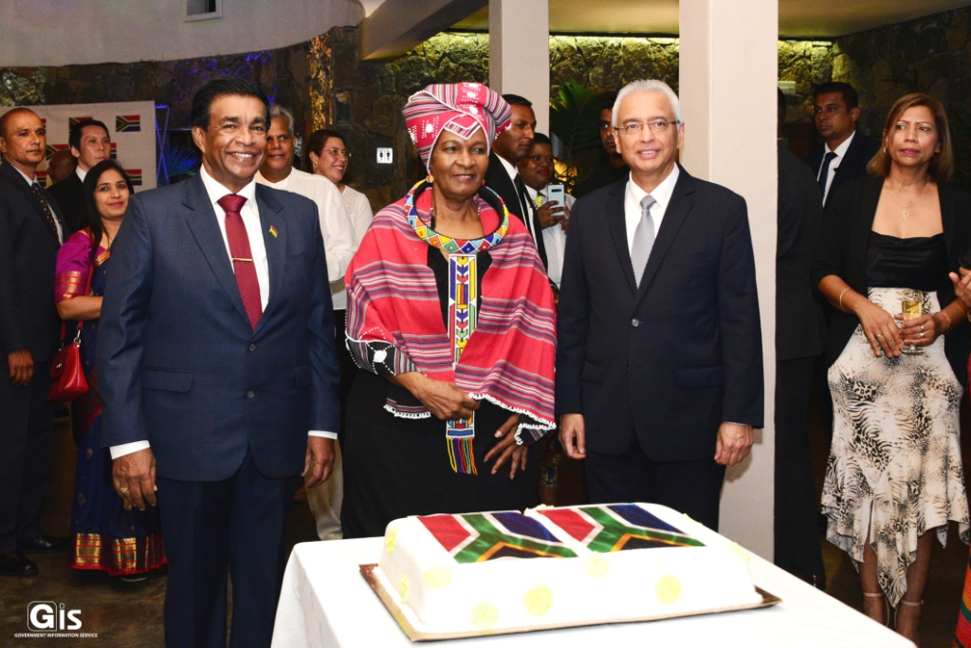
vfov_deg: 41.1
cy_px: 324
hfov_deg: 58.7
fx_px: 863
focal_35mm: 32
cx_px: 486
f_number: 5
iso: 3200
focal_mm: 32
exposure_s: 1/200
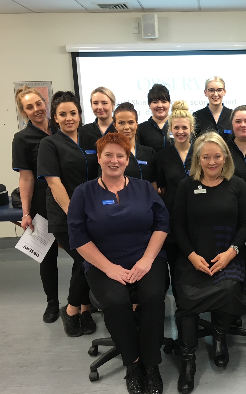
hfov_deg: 28.9
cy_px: 195
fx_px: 451
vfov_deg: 47.2
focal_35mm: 42
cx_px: 237
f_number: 2.2
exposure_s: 1/33
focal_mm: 4.15
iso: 100
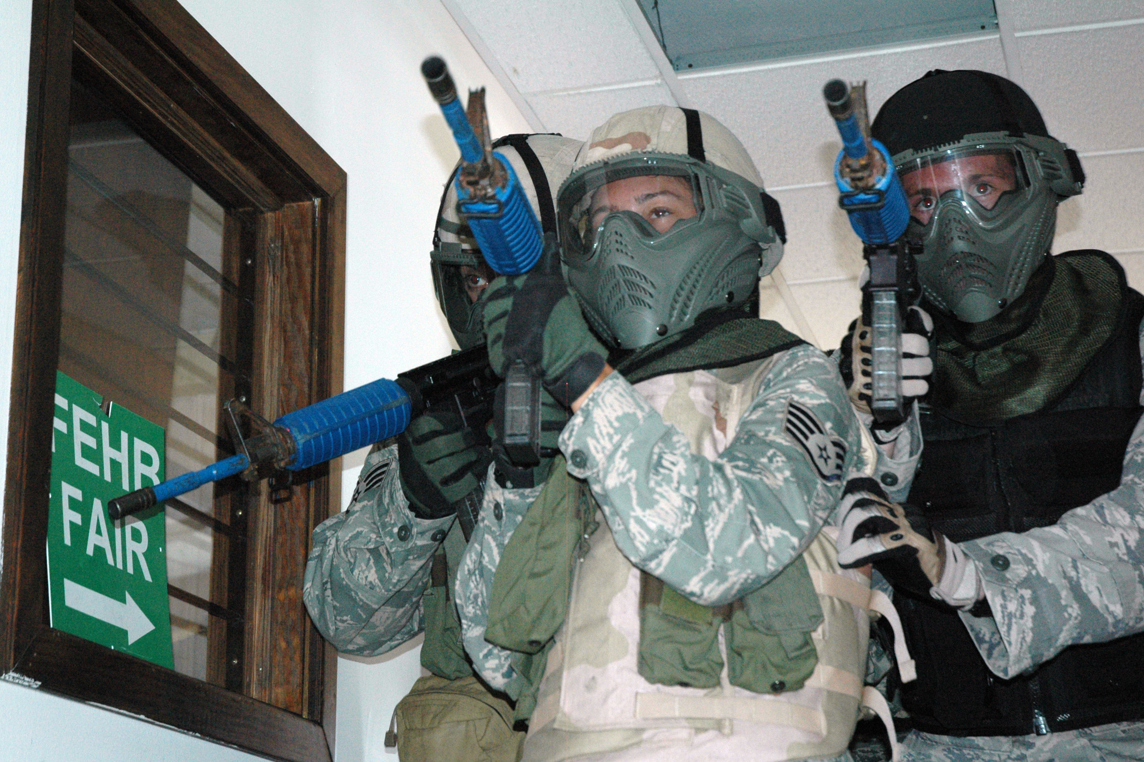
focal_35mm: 70
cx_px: 564
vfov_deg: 19.5
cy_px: 383
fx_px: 2224
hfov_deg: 28.8
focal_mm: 46
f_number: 4.5
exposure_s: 1/60
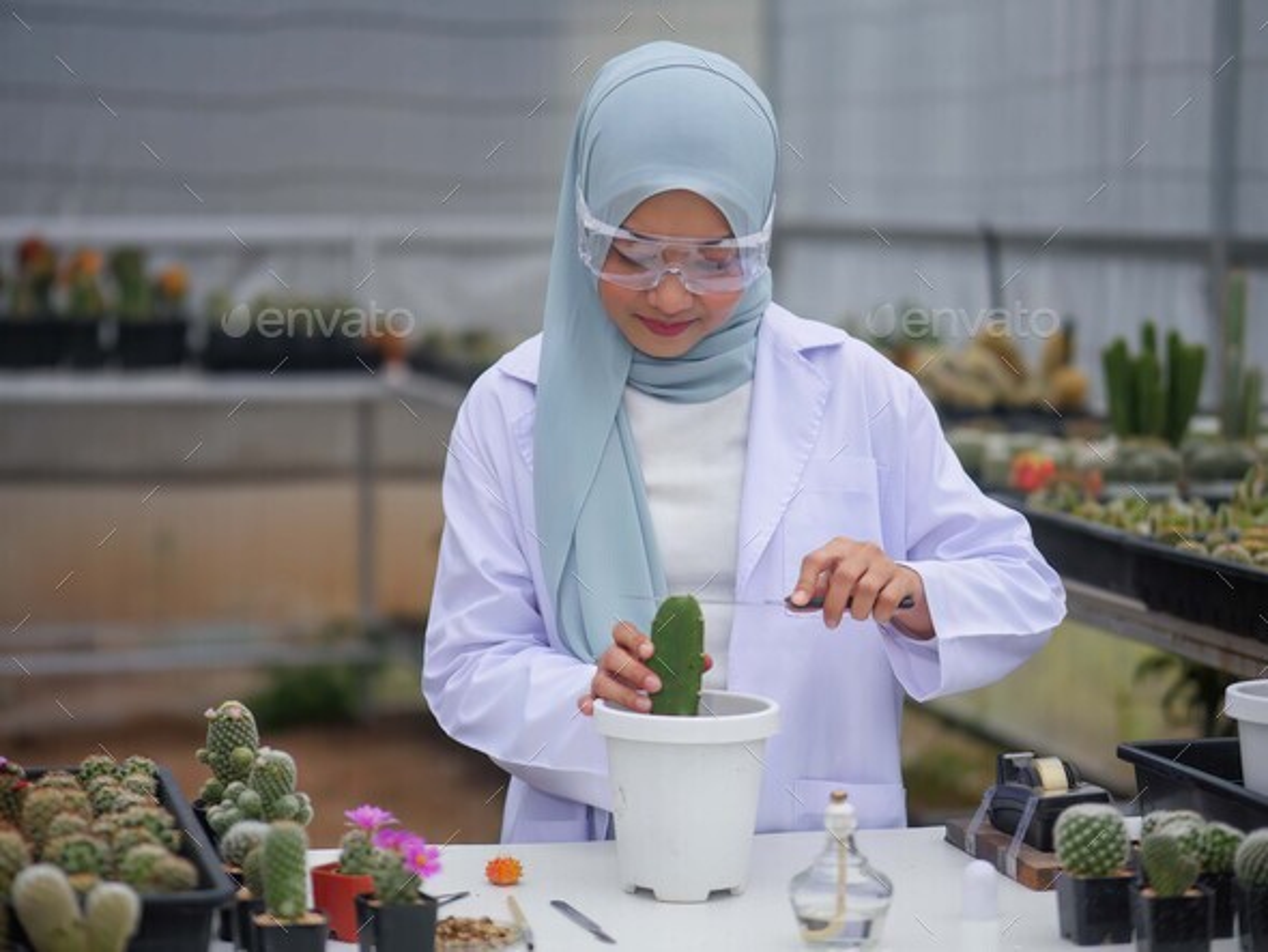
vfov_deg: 16.4
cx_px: 634
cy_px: 476
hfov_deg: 21.8
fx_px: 3298
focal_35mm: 90
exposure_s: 1/2000
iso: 200
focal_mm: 45
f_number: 1.2
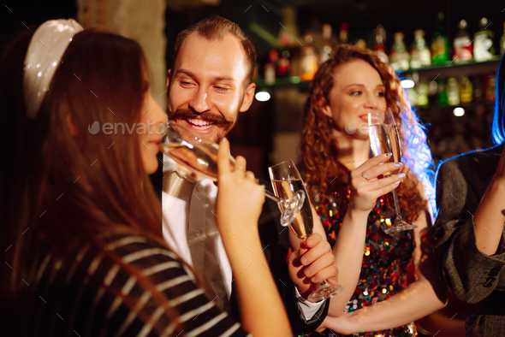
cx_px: 252
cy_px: 168
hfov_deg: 54.4
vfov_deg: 37.9
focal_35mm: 35
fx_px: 491
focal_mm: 35
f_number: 1.4
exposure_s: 1/400
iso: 500
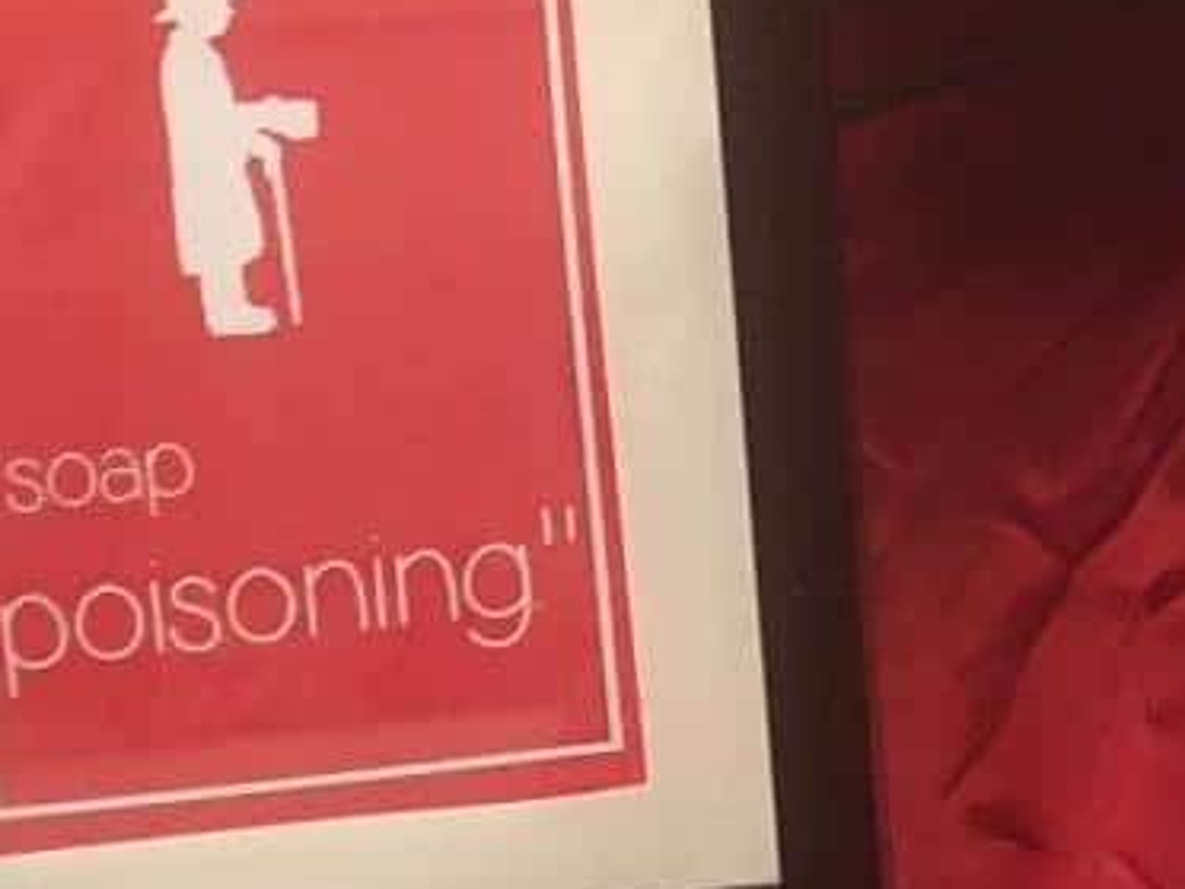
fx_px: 4039
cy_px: -707
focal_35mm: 118
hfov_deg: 15.8
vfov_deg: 11.6
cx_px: 1590
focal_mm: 4.15
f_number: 2.2
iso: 400
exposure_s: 1/15
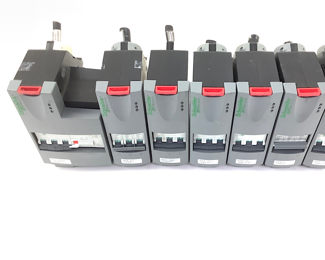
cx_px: 193
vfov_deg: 40.1
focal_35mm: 37
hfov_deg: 48.8
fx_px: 356
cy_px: 124
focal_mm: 3.3
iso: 160
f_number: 2.4
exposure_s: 1/50
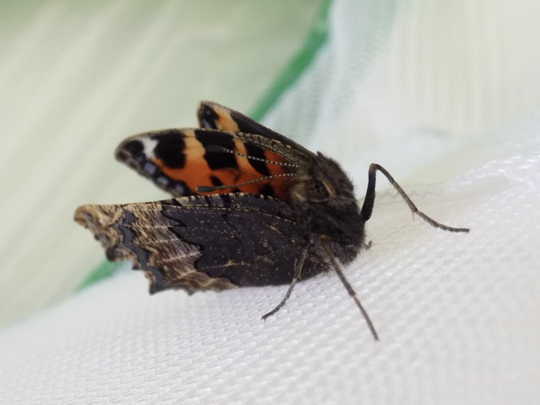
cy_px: 202
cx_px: 270
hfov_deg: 32.7
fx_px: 920
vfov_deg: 24.8
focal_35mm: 59
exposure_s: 1/30
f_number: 4
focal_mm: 10.5
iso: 400
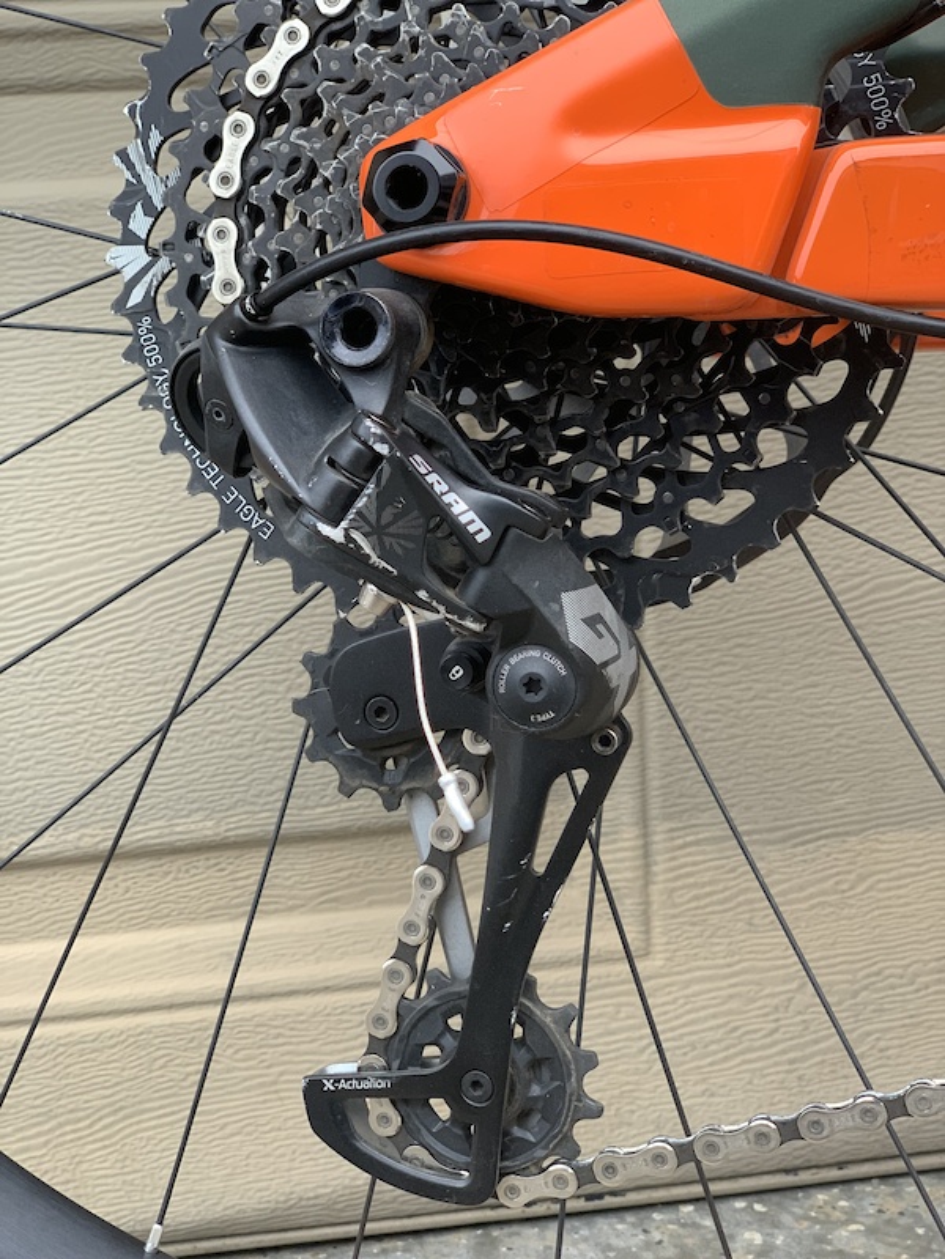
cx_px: 472
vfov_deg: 36.8
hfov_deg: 28.0
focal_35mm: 52
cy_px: 630
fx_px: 1893
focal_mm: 6
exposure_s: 1/60
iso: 125
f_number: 2.4
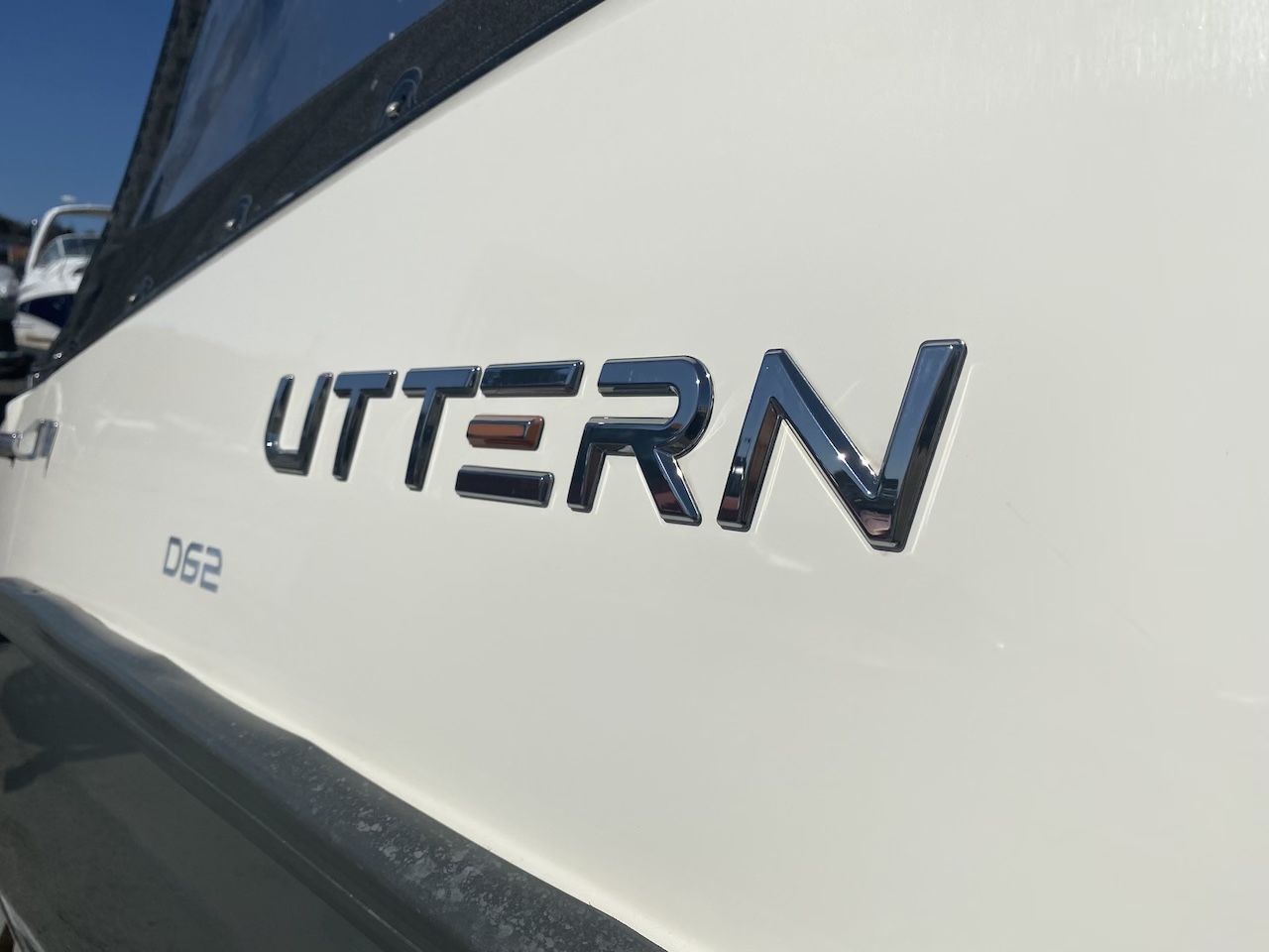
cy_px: 476
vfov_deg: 53.1
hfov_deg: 67.3
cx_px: 634
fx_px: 953
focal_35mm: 26
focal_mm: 4.25
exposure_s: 1/16393
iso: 40
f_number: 1.8
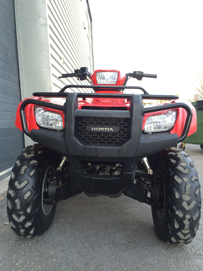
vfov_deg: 61.7
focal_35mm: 29
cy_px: 136
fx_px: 227
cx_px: 102
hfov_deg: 48.2
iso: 40
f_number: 2.2
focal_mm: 4.15
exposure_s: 1/120
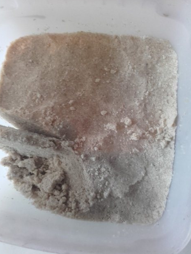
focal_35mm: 32
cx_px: 94
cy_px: 129
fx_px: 235
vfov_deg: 56.8
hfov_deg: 44.2
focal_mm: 3.31
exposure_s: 1/10
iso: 160
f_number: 2.2
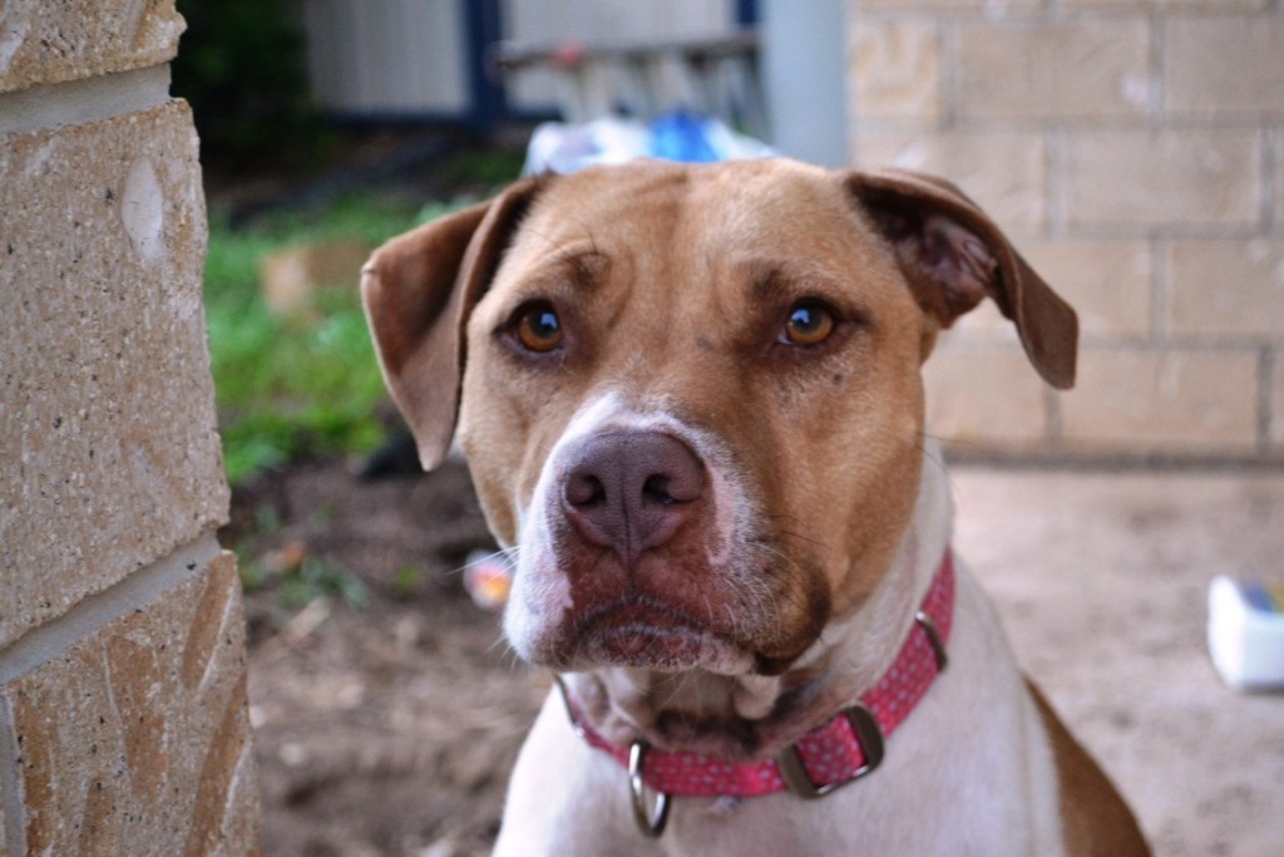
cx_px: 642
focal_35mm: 60
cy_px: 428
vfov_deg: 22.6
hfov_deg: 33.4
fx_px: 2140
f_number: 5.3
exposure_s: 1/60
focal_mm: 40
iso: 1100
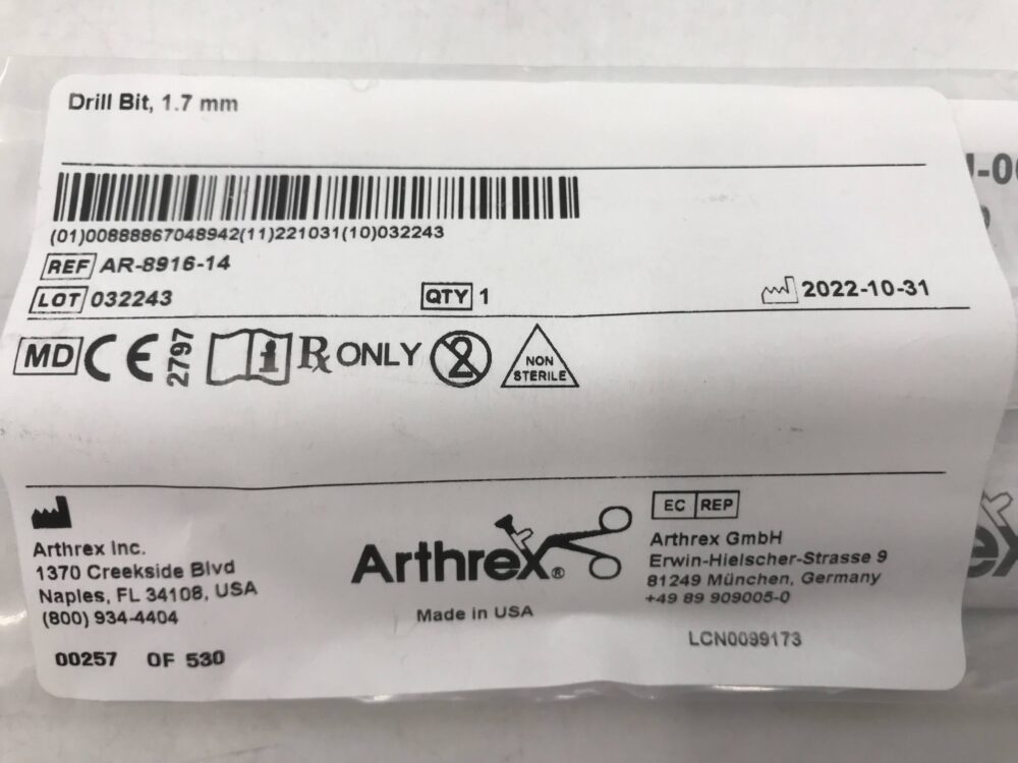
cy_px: 382
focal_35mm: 28
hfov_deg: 63.4
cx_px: 509
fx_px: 823
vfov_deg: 49.7
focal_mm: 3.99
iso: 40
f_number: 1.8
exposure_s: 1/120
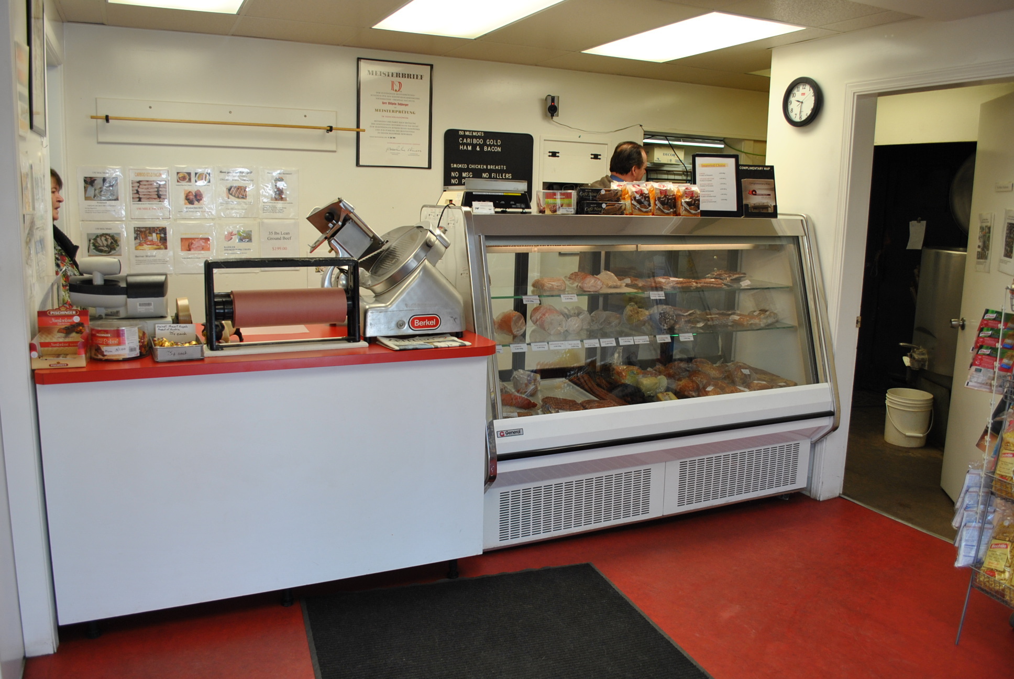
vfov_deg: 48.0
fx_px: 761
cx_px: 507
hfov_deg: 67.3
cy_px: 340
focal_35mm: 27
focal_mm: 18
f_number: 4.5
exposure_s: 1/80
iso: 200
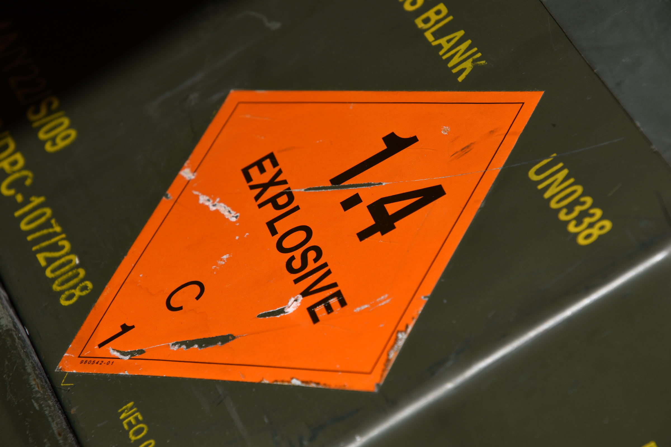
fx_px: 2404
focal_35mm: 129
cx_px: 336
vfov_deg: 10.6
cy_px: 224
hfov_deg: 15.9
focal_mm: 86
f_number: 8
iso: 100
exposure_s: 1/60
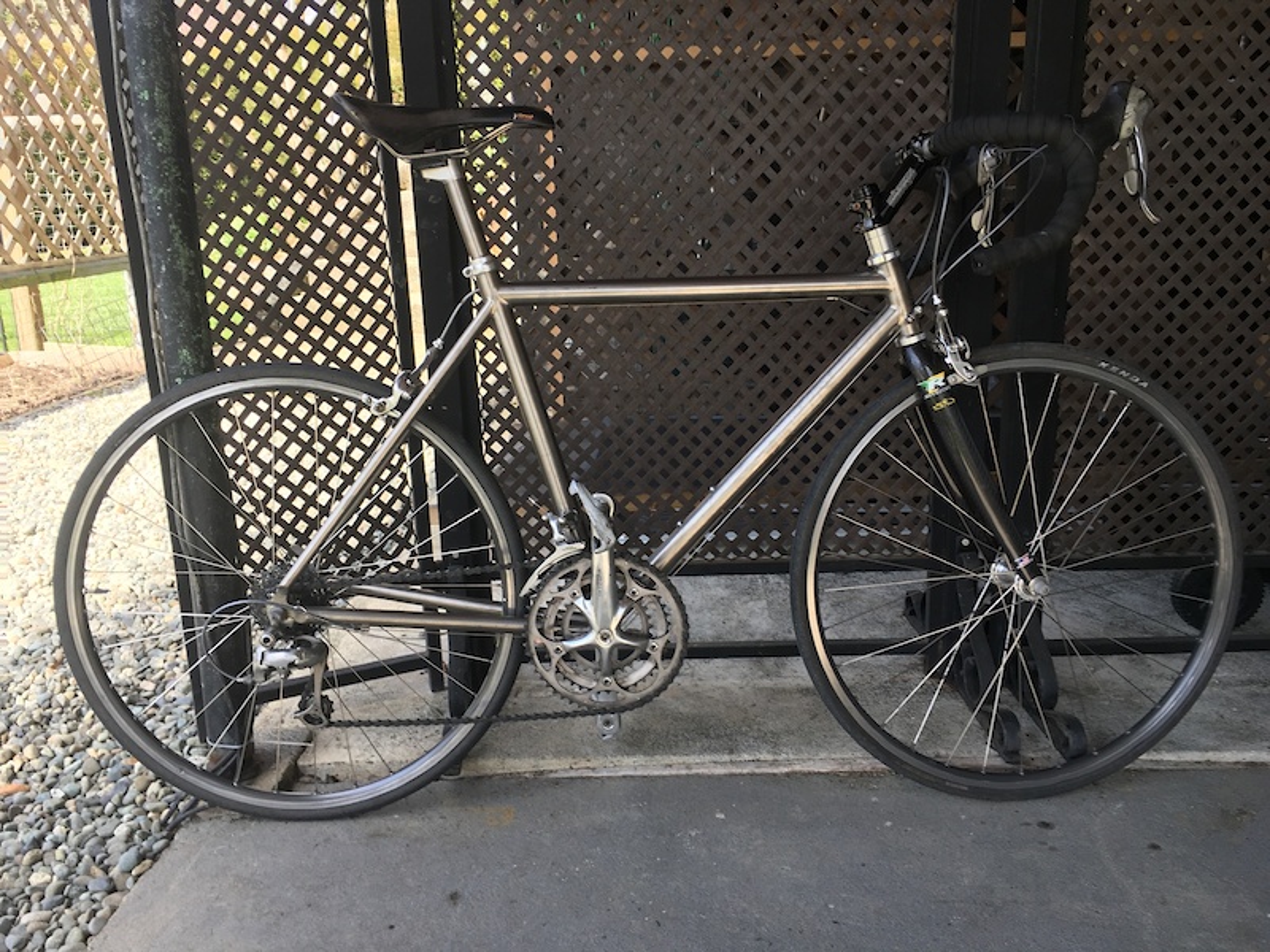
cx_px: 635
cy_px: 476
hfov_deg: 61.7
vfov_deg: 48.2
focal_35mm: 29
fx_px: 1064
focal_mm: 4.15
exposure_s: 1/165
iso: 25
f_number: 2.2
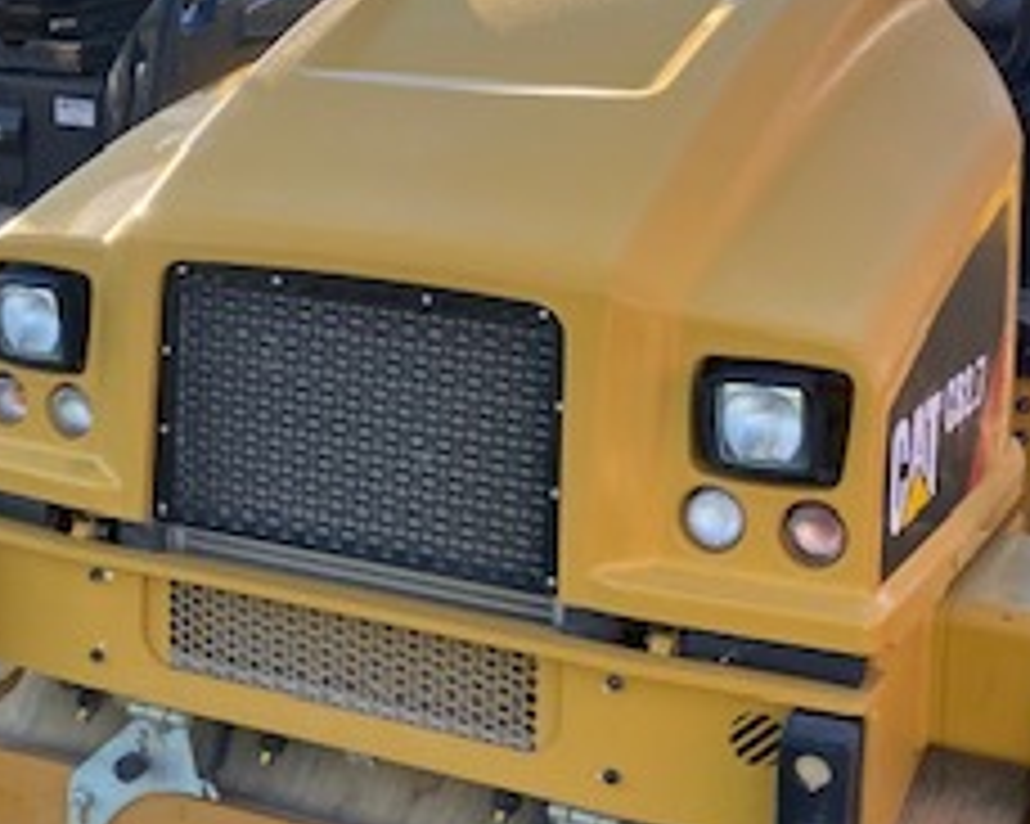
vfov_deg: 21.5
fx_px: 2163
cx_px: 288
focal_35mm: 71
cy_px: 333
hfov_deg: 26.5
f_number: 1.8
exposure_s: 1/588
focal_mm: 4.25
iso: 32
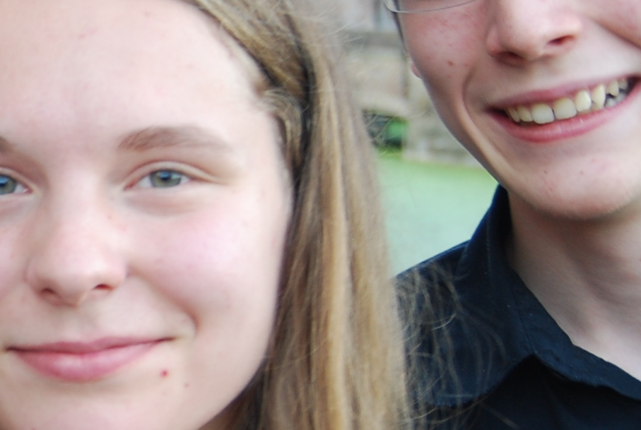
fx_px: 2052
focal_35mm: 115
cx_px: -245
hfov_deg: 16.5
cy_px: 186
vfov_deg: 12.0
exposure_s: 1/30
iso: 200
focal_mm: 24
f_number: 4
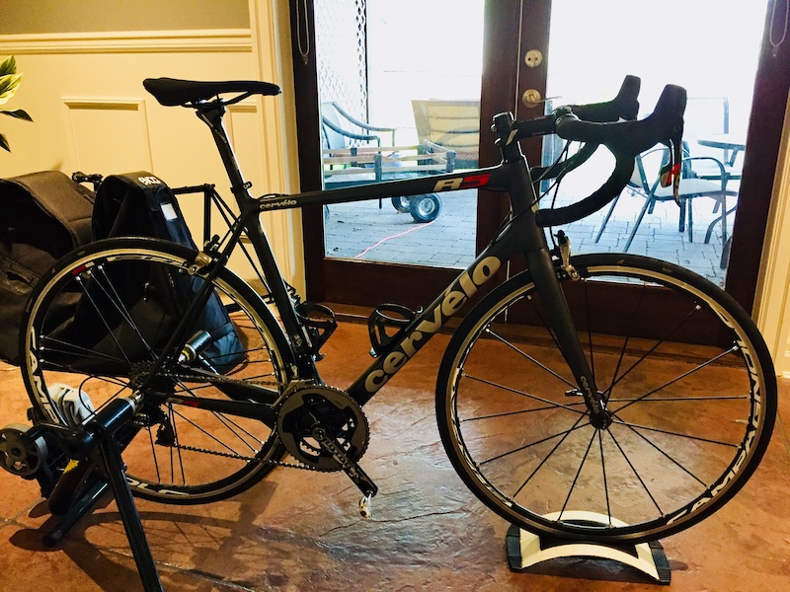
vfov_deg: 48.2
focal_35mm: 29
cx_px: 395
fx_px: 662
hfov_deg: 61.7
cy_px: 296
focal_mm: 4.15
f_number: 2.2
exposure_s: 1/30
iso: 200
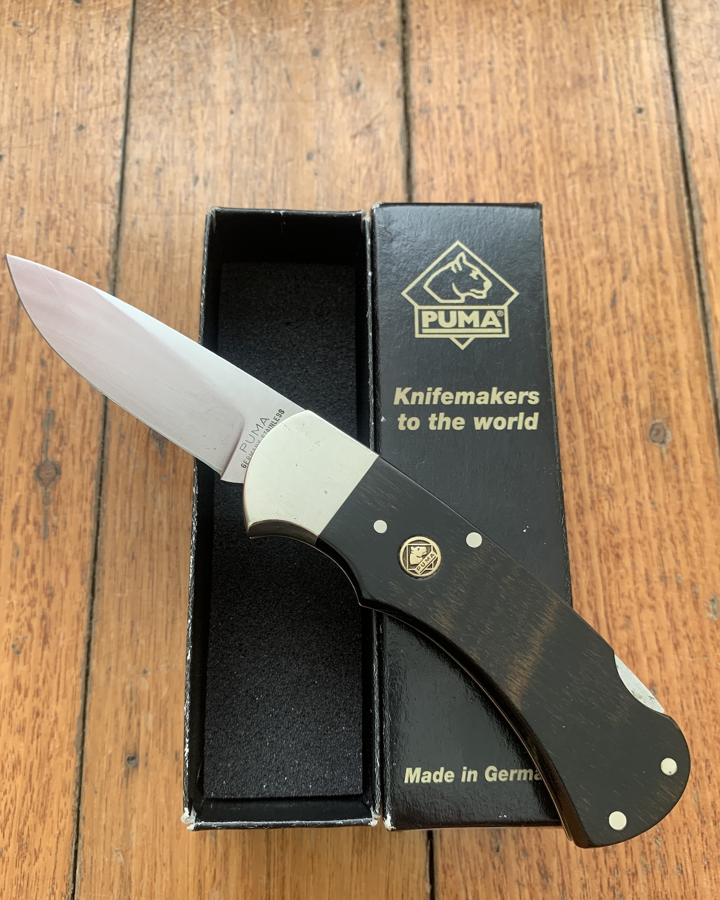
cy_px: 481
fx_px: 746
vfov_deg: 62.2
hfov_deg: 51.5
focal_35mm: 28
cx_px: 356
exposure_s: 1/121
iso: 80
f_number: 1.8
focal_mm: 4.25
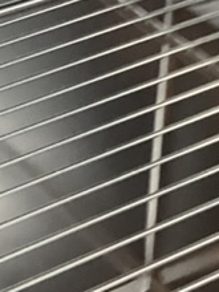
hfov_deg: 10.1
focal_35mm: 144
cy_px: -3
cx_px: -69
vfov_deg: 13.5
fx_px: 1215
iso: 400
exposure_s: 1/40
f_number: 2.4
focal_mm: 3.3
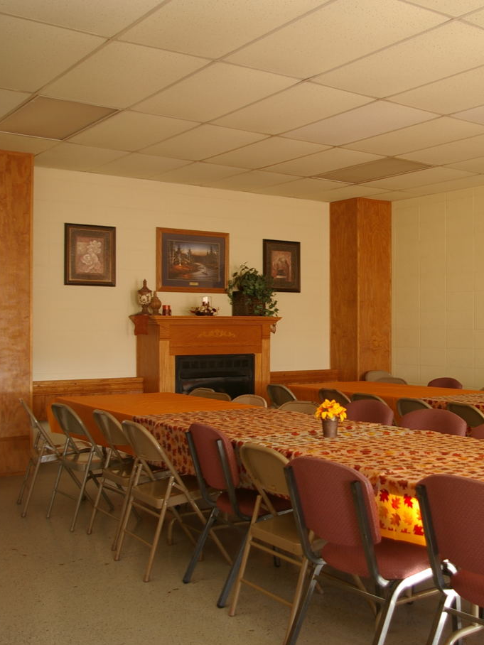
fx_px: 746
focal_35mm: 40
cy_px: 319
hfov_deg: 35.5
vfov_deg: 46.8
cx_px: 339
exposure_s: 1/3.33
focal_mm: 18
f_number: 3.5
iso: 200
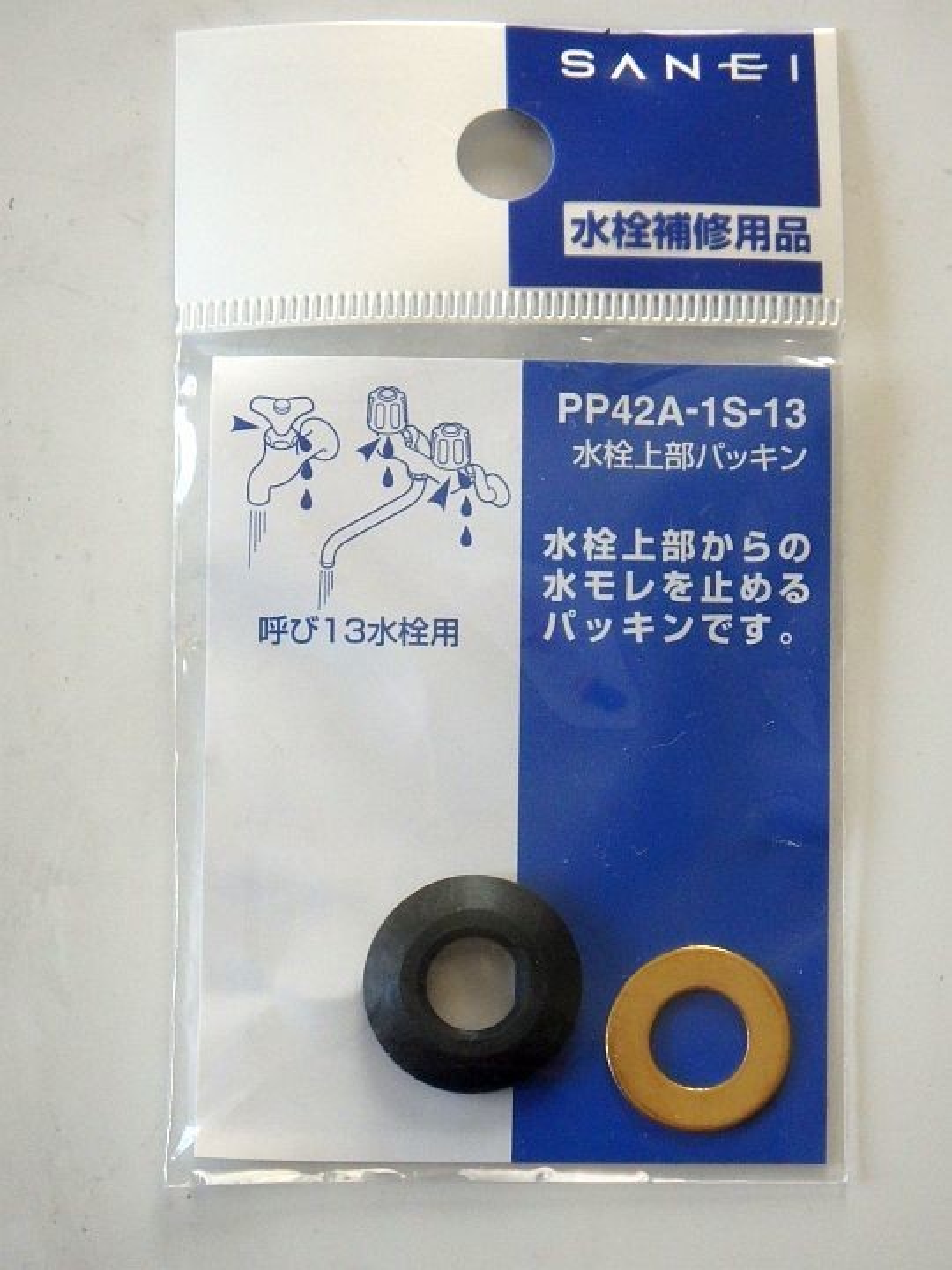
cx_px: 476
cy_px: 635
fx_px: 3227
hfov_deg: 16.8
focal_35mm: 88
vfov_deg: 22.3
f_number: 5.4
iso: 640
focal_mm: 15.8
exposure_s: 1/60
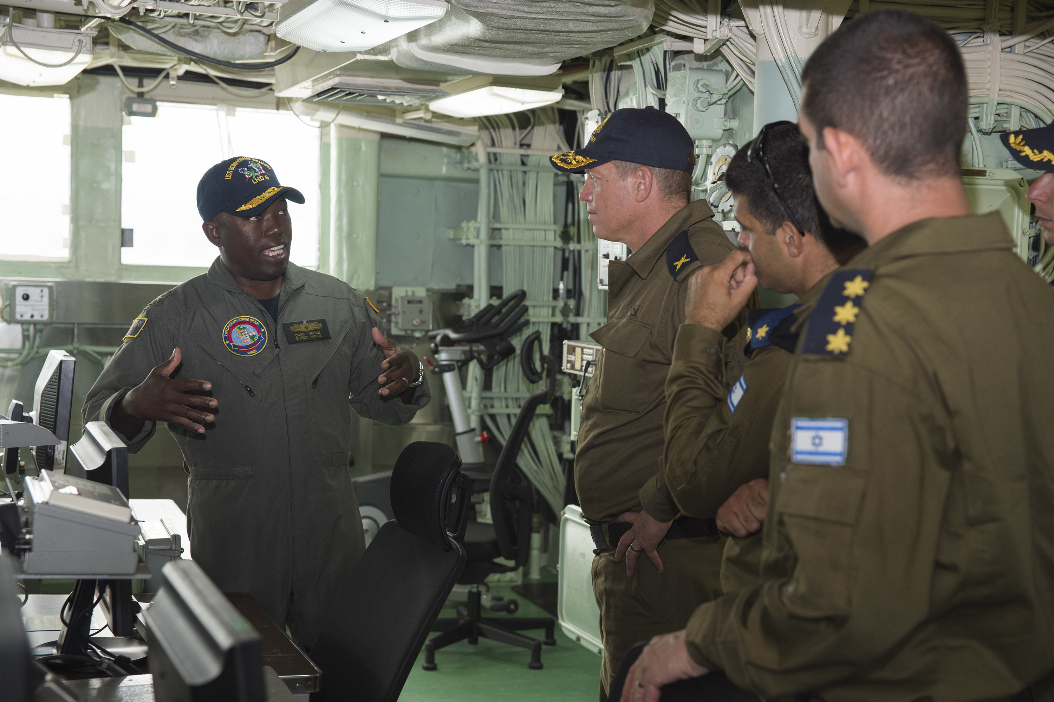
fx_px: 1756
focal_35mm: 60
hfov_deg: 33.4
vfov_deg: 22.6
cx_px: 527
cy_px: 351
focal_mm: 60
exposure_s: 1/160
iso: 800
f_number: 5.6
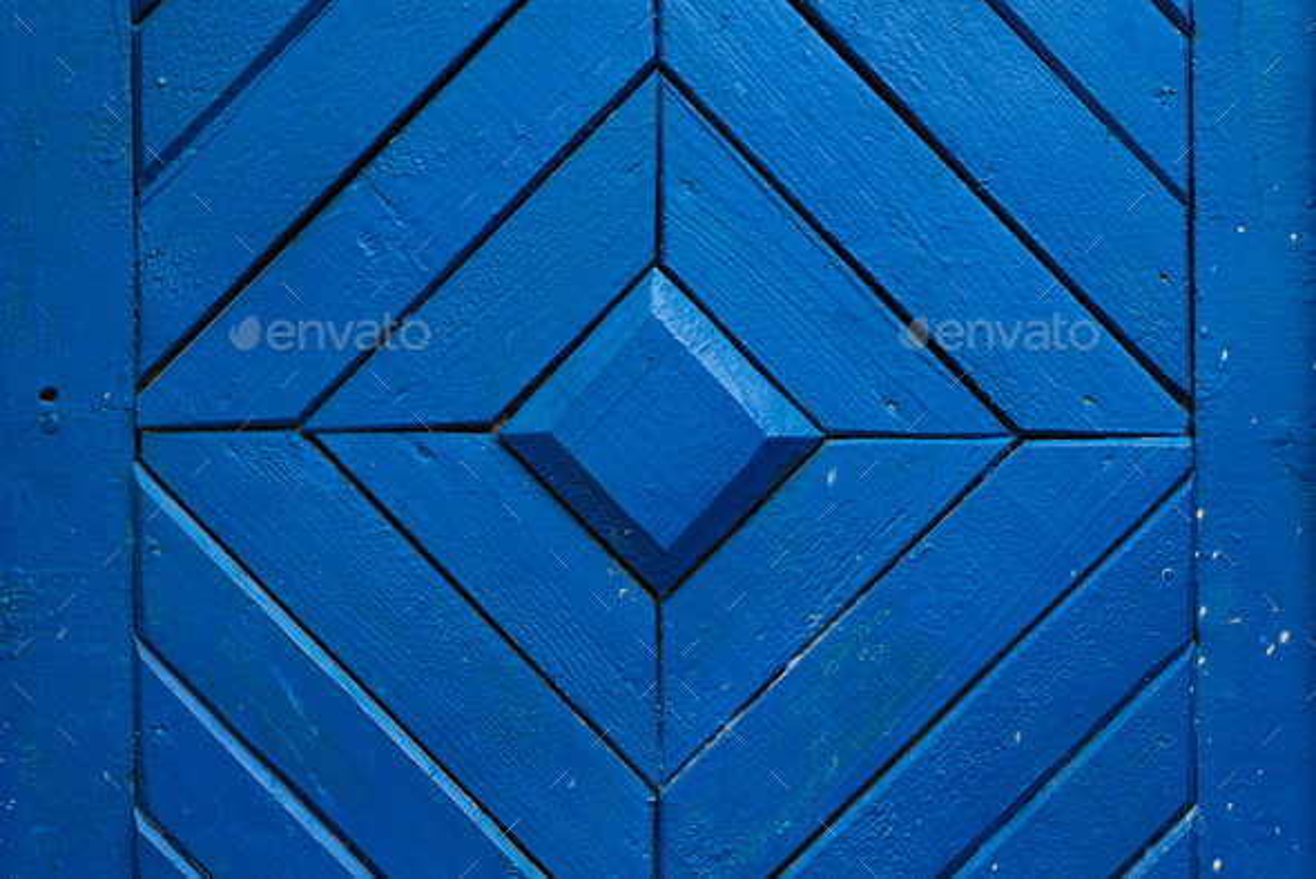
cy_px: 440
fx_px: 1829
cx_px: 658
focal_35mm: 50
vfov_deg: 27.0
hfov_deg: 39.6
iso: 400
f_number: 4.5
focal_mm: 50
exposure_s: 1/100
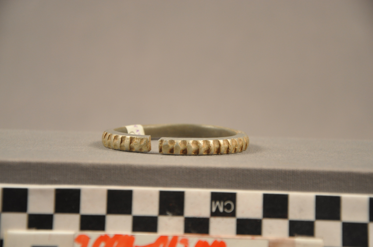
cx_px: 186
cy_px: 124
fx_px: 1319
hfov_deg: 16.1
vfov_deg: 10.7
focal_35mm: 128
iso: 800
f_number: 5.6
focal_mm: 85
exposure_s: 1/40
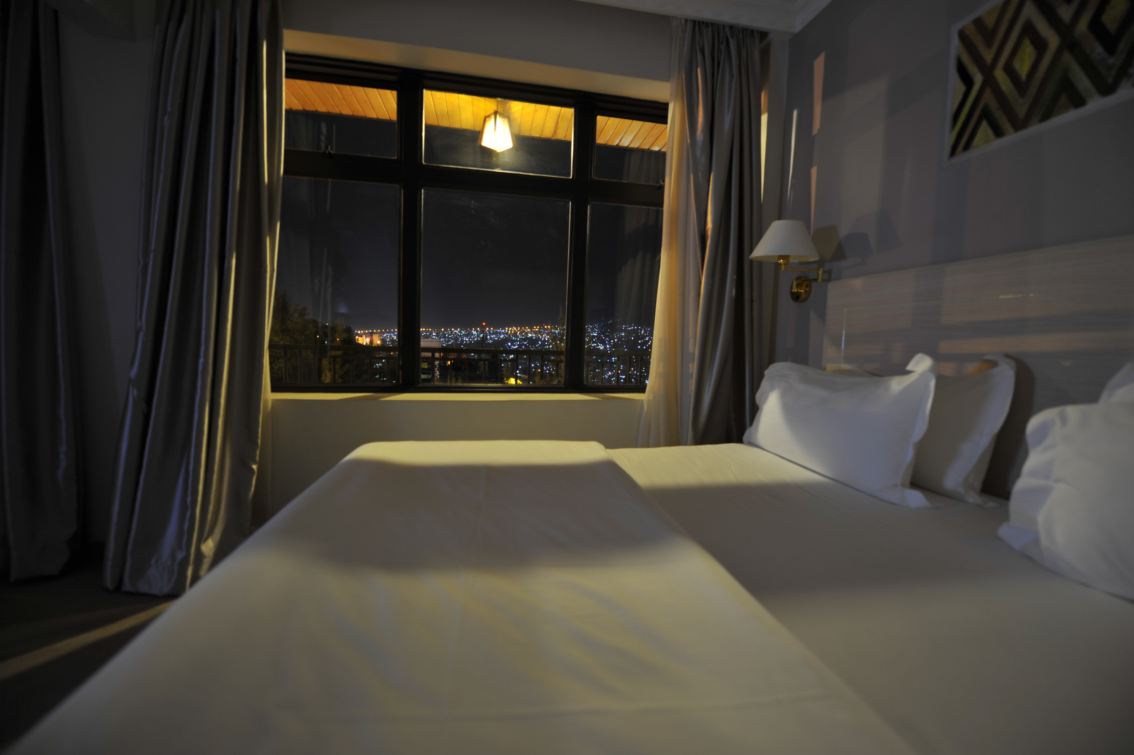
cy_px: 378
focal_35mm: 14
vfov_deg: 81.2
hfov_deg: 104.3
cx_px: 567
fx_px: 441
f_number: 2.8
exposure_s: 4
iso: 200
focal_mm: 14
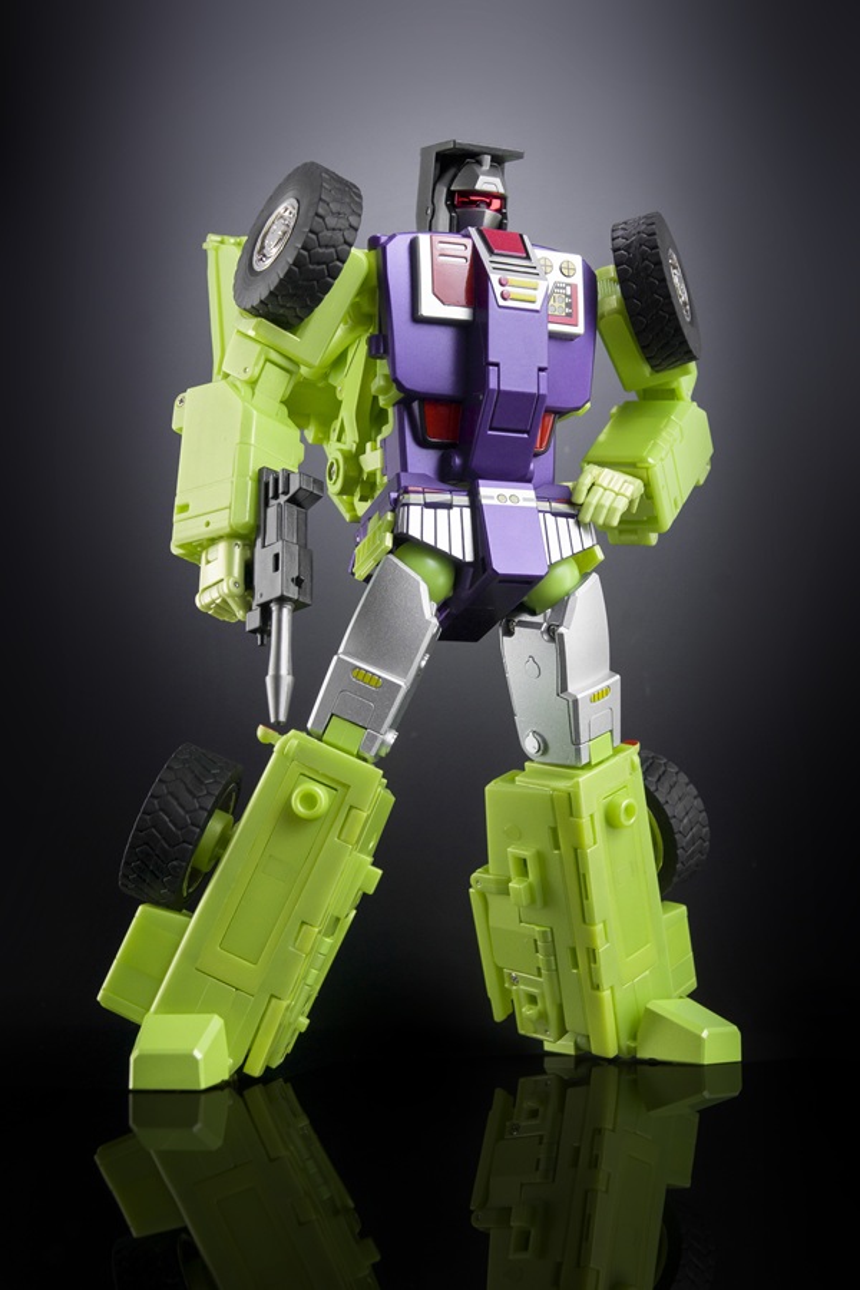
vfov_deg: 24.6
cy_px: 645
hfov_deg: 16.6
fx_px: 2956
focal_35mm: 82
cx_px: 430
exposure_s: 1/50
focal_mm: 55
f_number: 9
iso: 500
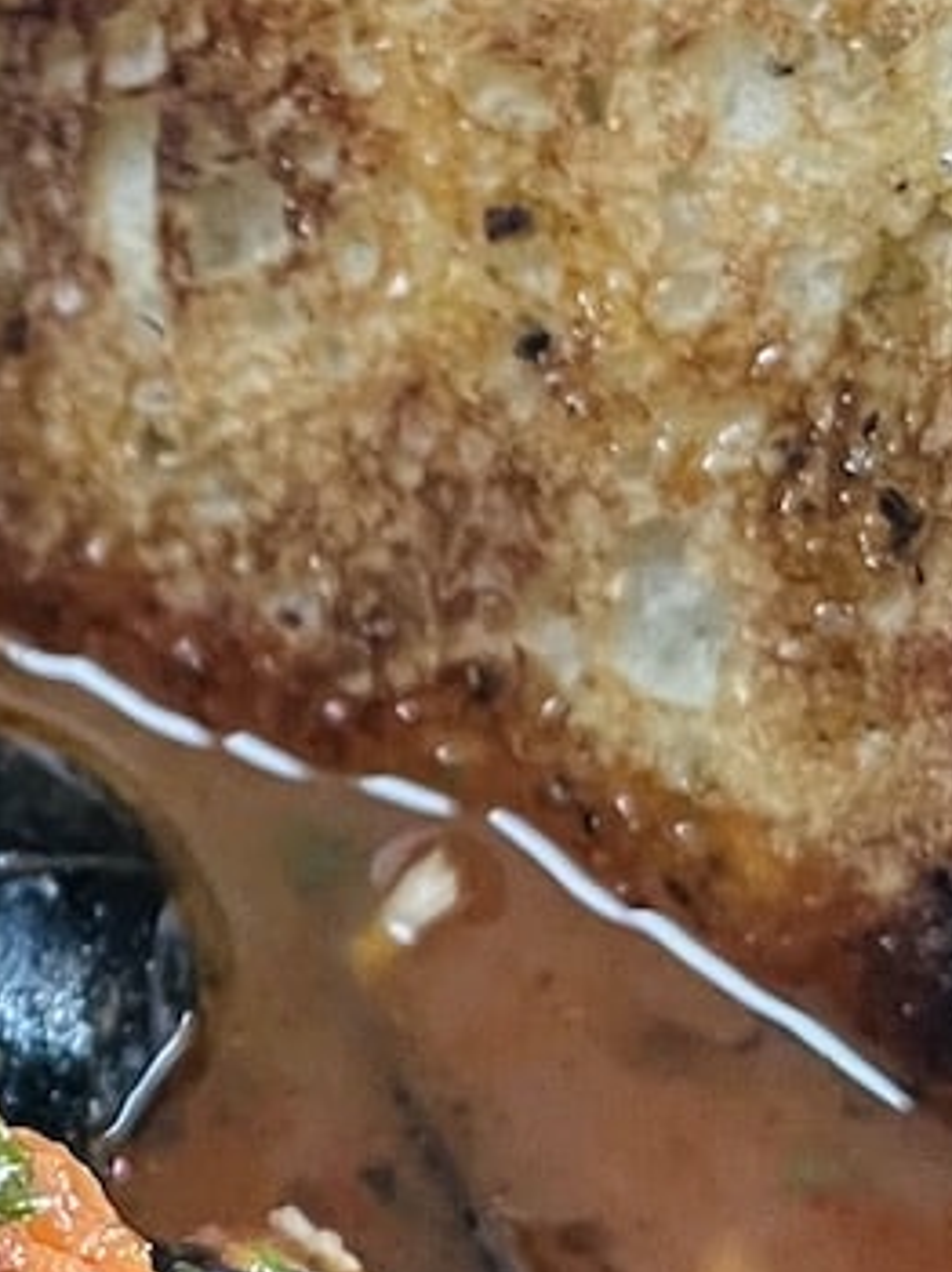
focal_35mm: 119
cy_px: 887
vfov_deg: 16.5
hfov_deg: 11.9
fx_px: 4369
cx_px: -447
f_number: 1.5
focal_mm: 5.7
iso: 500
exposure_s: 1/43
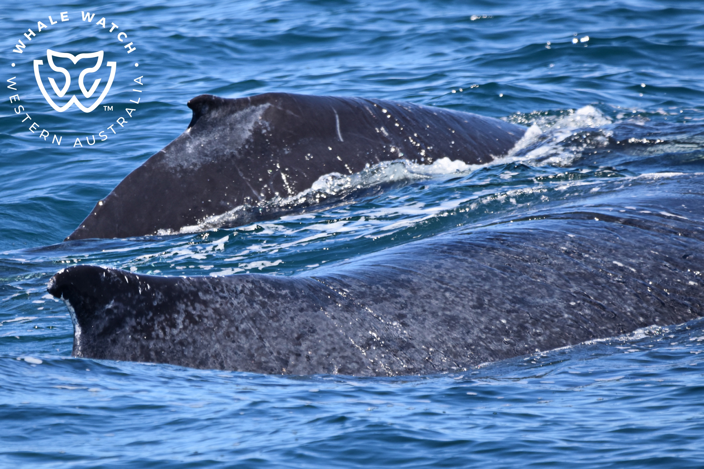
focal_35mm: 825
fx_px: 16132
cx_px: 352
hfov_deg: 2.5
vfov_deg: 1.7
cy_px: 234
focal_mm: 550
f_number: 6.3
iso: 400
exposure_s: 1/1600
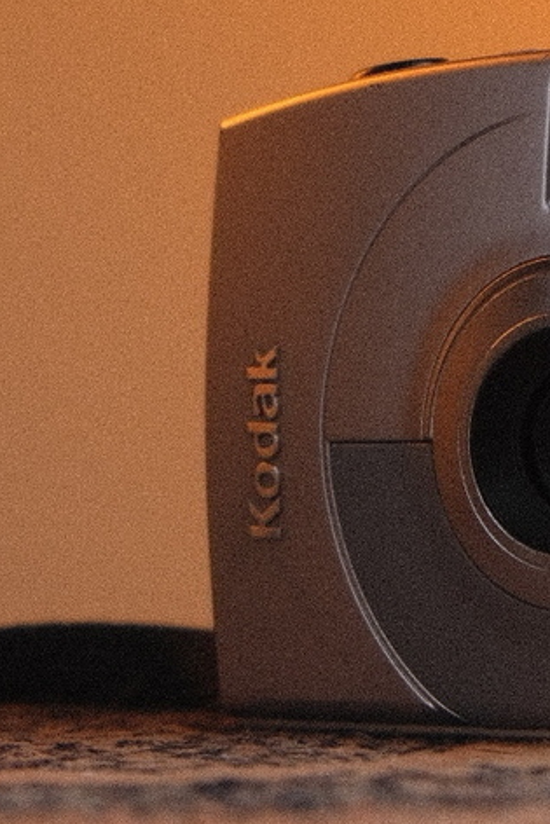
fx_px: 6182
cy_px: 148
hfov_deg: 5.1
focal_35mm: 270
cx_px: 648
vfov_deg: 7.6
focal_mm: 55
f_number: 4
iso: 640
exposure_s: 1/100
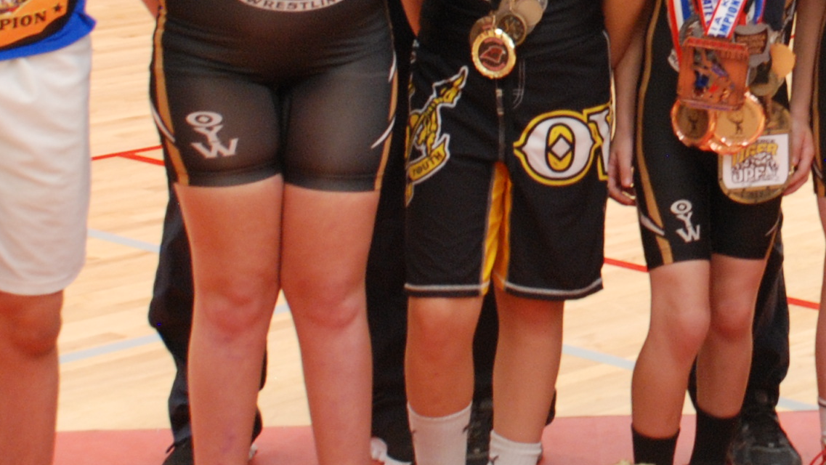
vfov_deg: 8.0
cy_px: -127
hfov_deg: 14.1
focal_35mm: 150
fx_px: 3286
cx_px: 843
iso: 400
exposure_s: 1/15
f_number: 4
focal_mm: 28
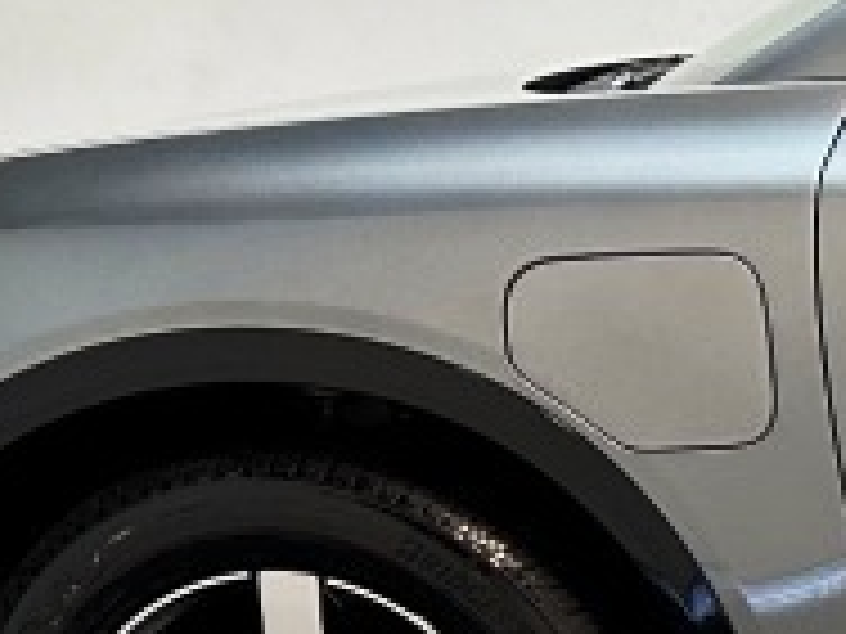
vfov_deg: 11.0
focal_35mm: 131
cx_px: 1683
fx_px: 3202
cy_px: 881
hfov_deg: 13.1
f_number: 1.78
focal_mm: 6.86
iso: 400
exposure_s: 1/60
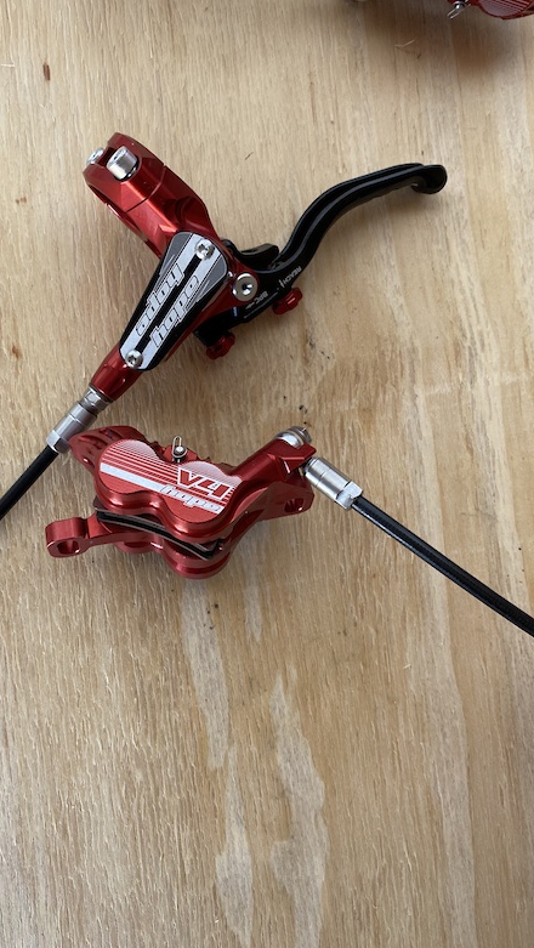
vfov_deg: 66.0
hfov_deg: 40.0
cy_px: 473
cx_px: 204
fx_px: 729
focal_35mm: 29
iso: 100
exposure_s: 1/121
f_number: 1.8
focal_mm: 4.25
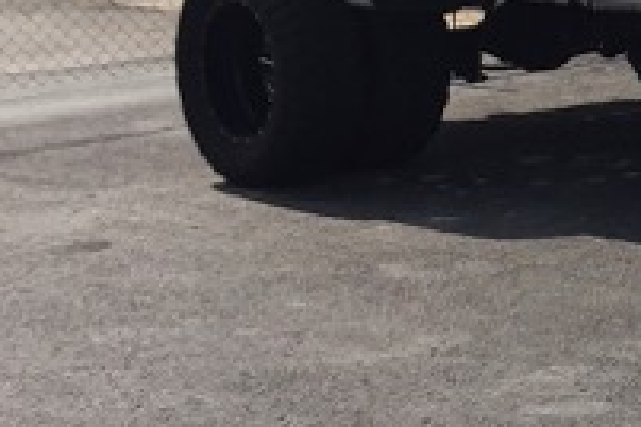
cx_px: 1091
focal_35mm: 120
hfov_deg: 15.2
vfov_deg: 11.2
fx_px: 2136
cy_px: -83
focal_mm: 4.15
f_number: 2.2
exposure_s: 1/2639
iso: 32
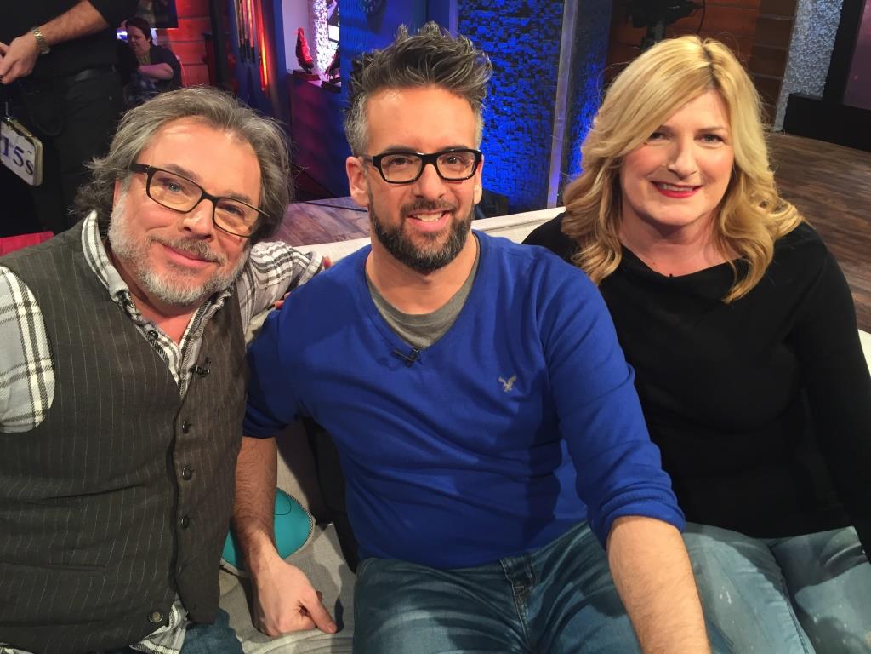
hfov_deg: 61.7
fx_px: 730
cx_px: 436
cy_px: 327
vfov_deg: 48.2
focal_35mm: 29
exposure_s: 1/30
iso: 64
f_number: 2.2
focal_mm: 4.15
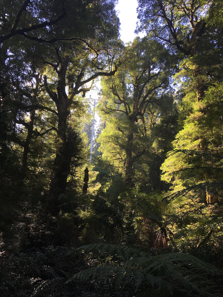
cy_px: 148
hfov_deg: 48.2
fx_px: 249
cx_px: 112
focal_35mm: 29
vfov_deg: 61.7
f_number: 2.2
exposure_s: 1/121
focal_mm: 4.15
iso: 25
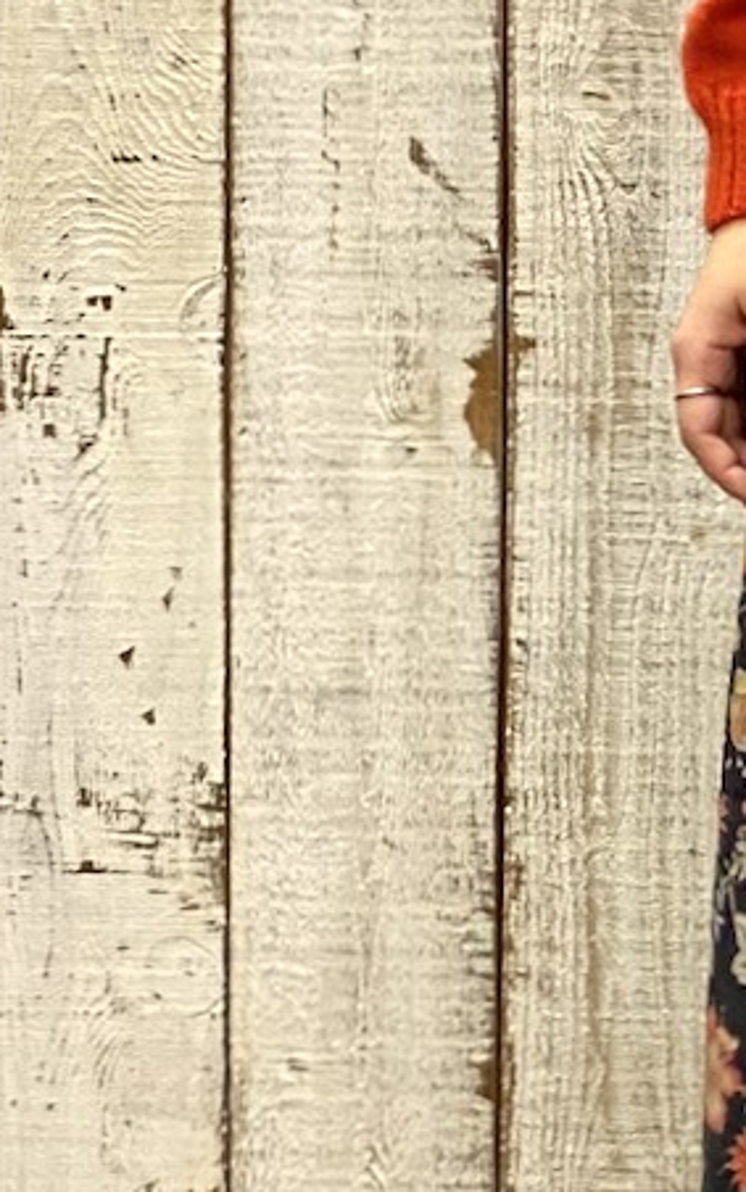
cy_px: 456
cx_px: 1226
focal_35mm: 78
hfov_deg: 15.1
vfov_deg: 26.4
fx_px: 2534
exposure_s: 1/50
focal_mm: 4.25
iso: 125
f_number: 1.8
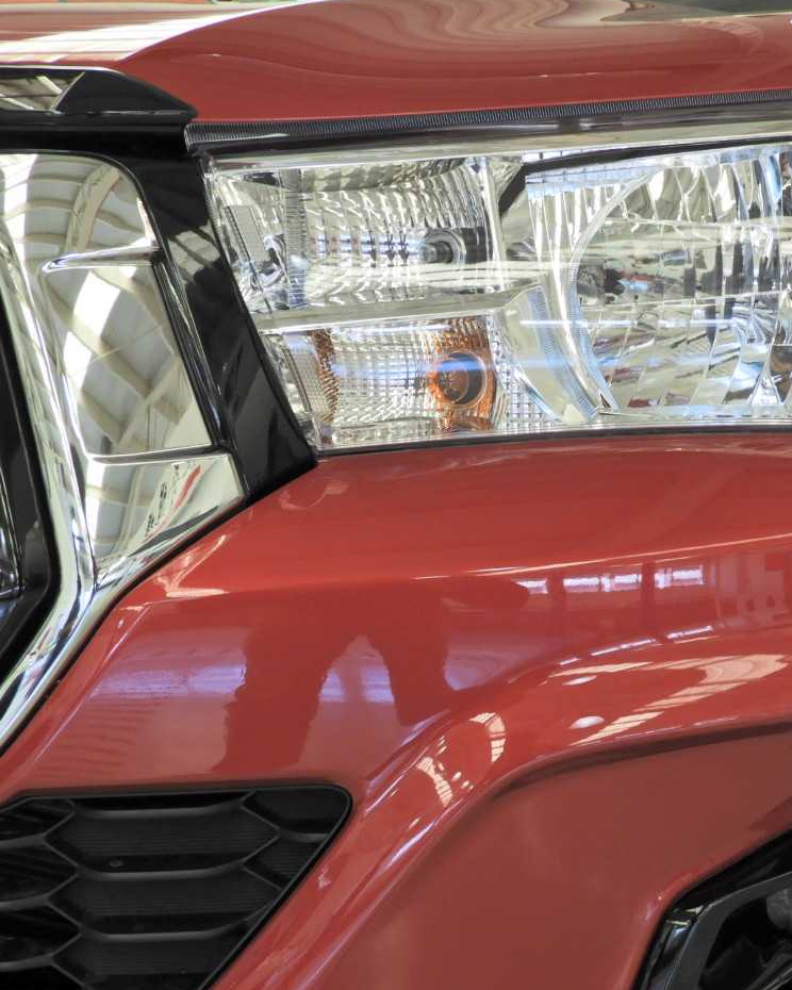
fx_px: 1377
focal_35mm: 47
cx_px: 596
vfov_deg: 39.5
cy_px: 566
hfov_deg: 31.5
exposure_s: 1/40
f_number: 3.5
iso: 100
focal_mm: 5
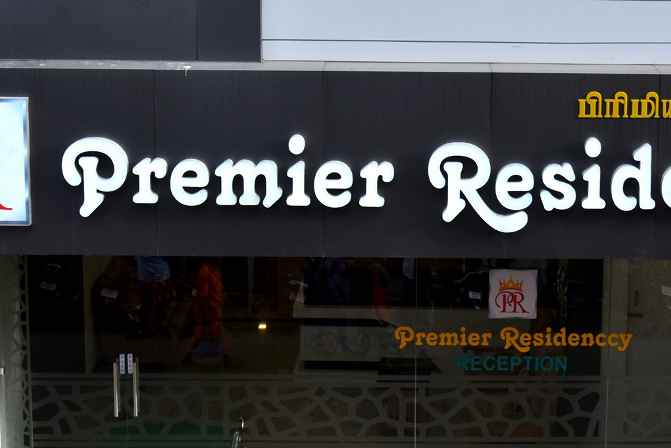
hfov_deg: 29.1
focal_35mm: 69
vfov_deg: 19.7
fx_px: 1287
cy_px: 309
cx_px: 412
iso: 320
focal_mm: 44
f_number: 6.3
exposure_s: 1/250
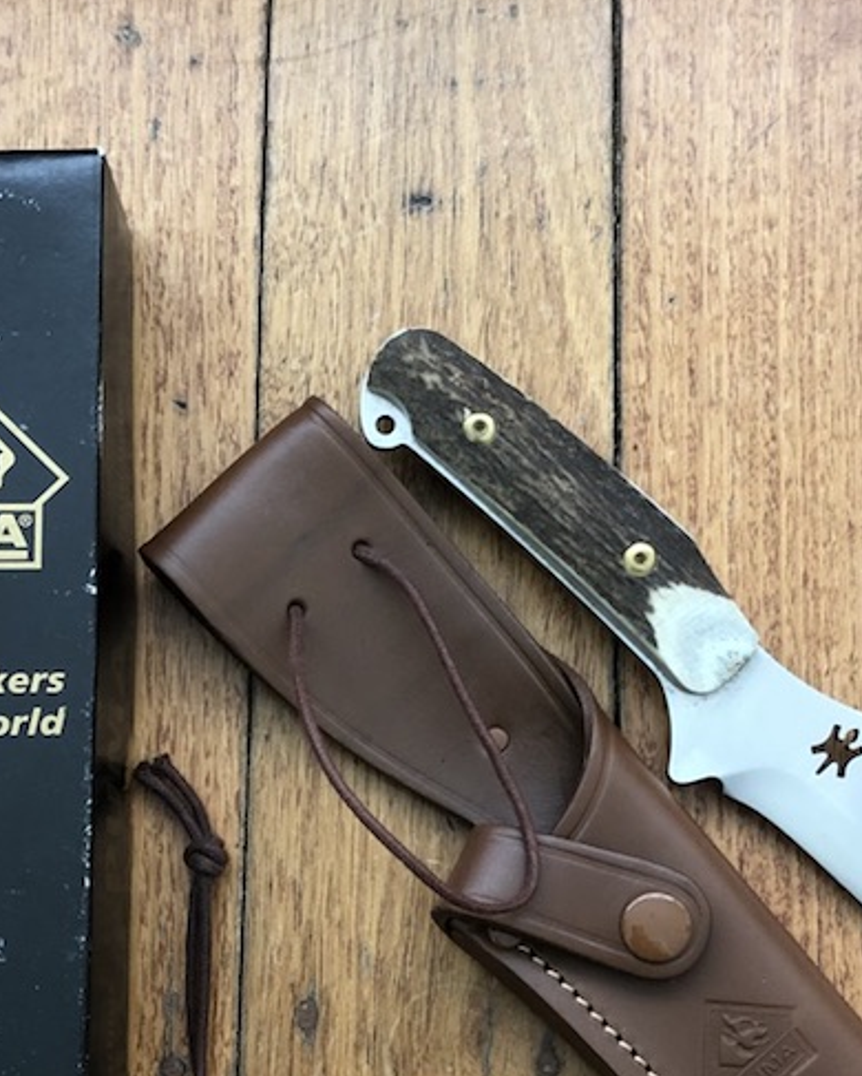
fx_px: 1689
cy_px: 710
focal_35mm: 53
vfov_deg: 35.0
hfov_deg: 28.6
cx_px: 450
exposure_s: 1/15
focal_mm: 3.99
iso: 40
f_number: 1.8
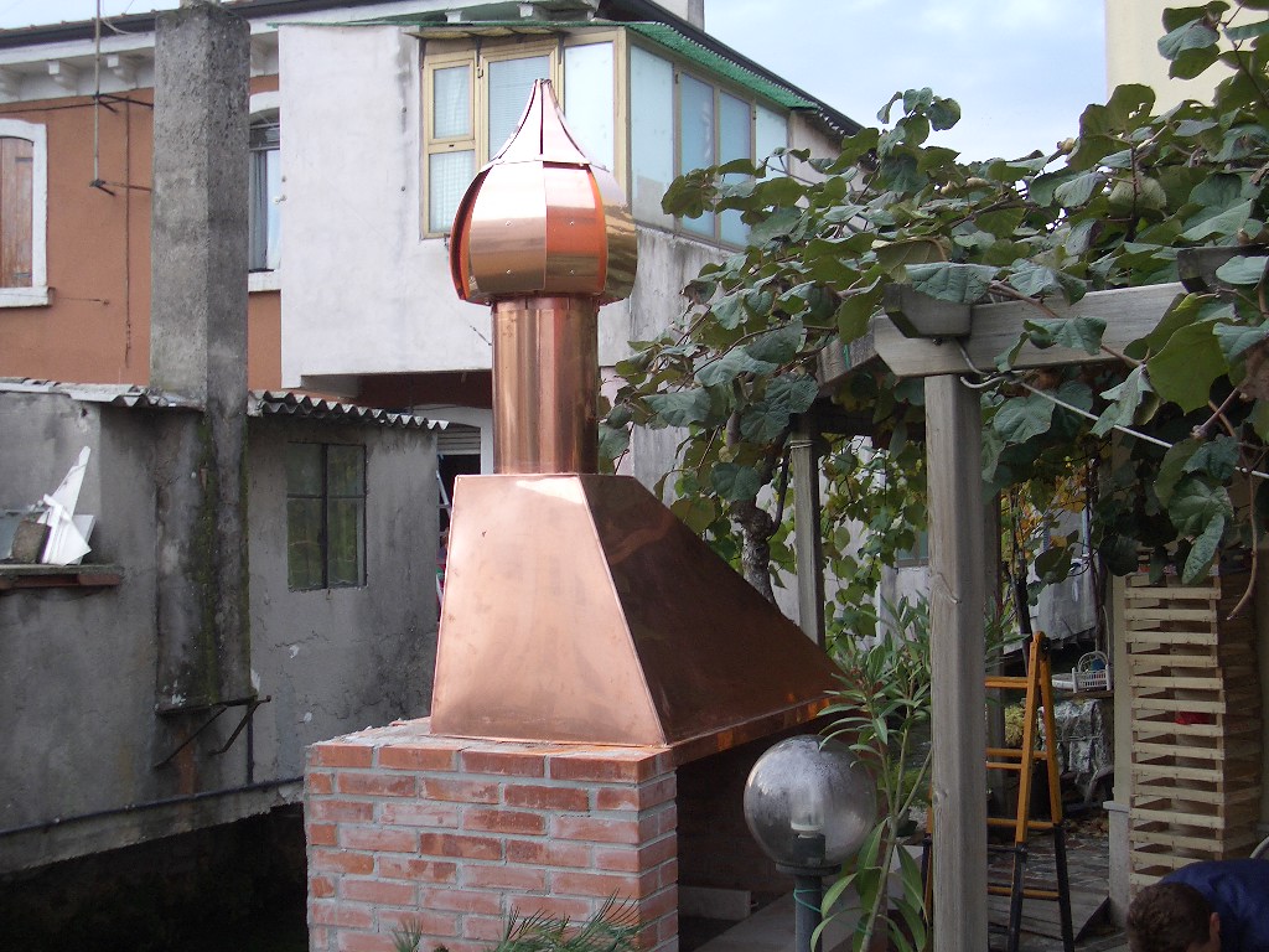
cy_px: 476
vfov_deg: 29.7
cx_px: 634
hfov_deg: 38.9
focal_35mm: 49
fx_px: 1796
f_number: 3.1
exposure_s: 1/125
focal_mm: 8.2
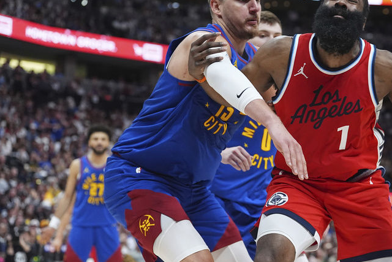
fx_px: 1220
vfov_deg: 12.2
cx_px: 274
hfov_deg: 18.2
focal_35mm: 112
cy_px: 164
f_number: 3.2
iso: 4000
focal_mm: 70
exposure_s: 1/1600
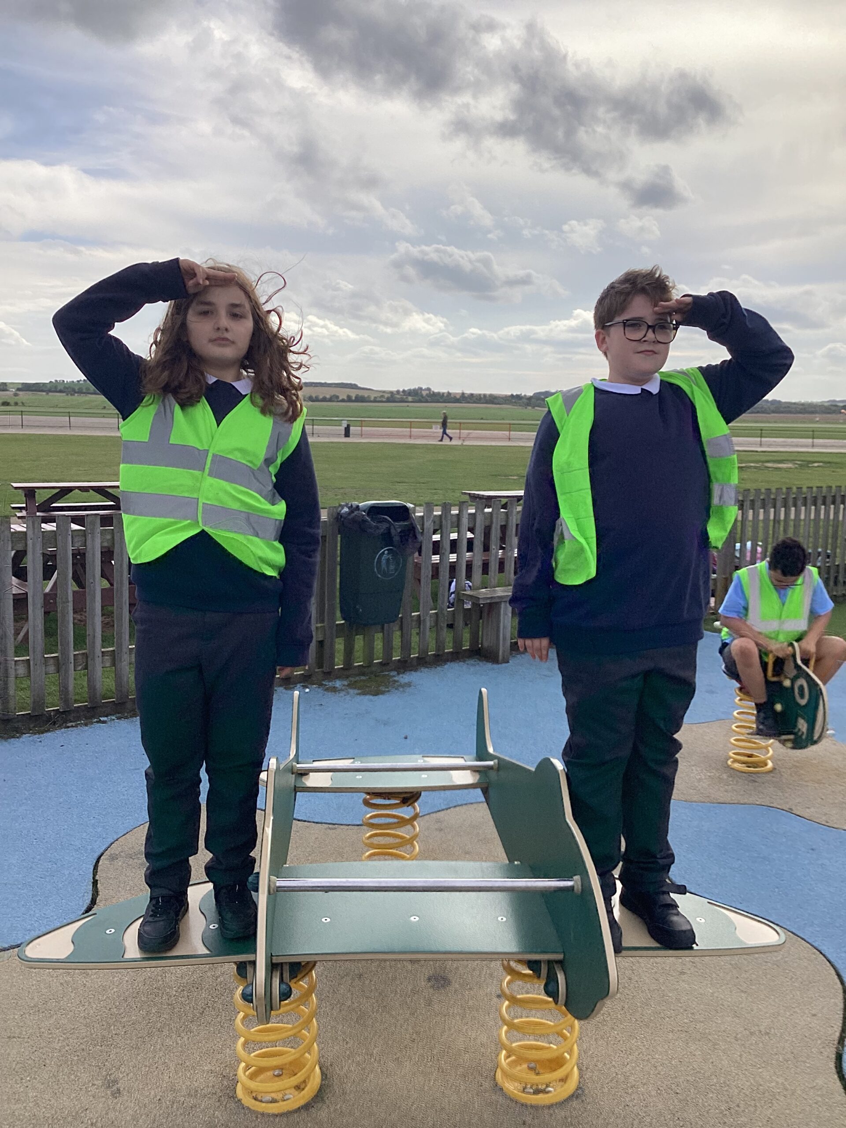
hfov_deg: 45.4
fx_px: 1010
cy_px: 564
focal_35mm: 31
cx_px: 423
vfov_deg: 58.4
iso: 25
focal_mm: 3.3
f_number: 2.4
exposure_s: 1/1131
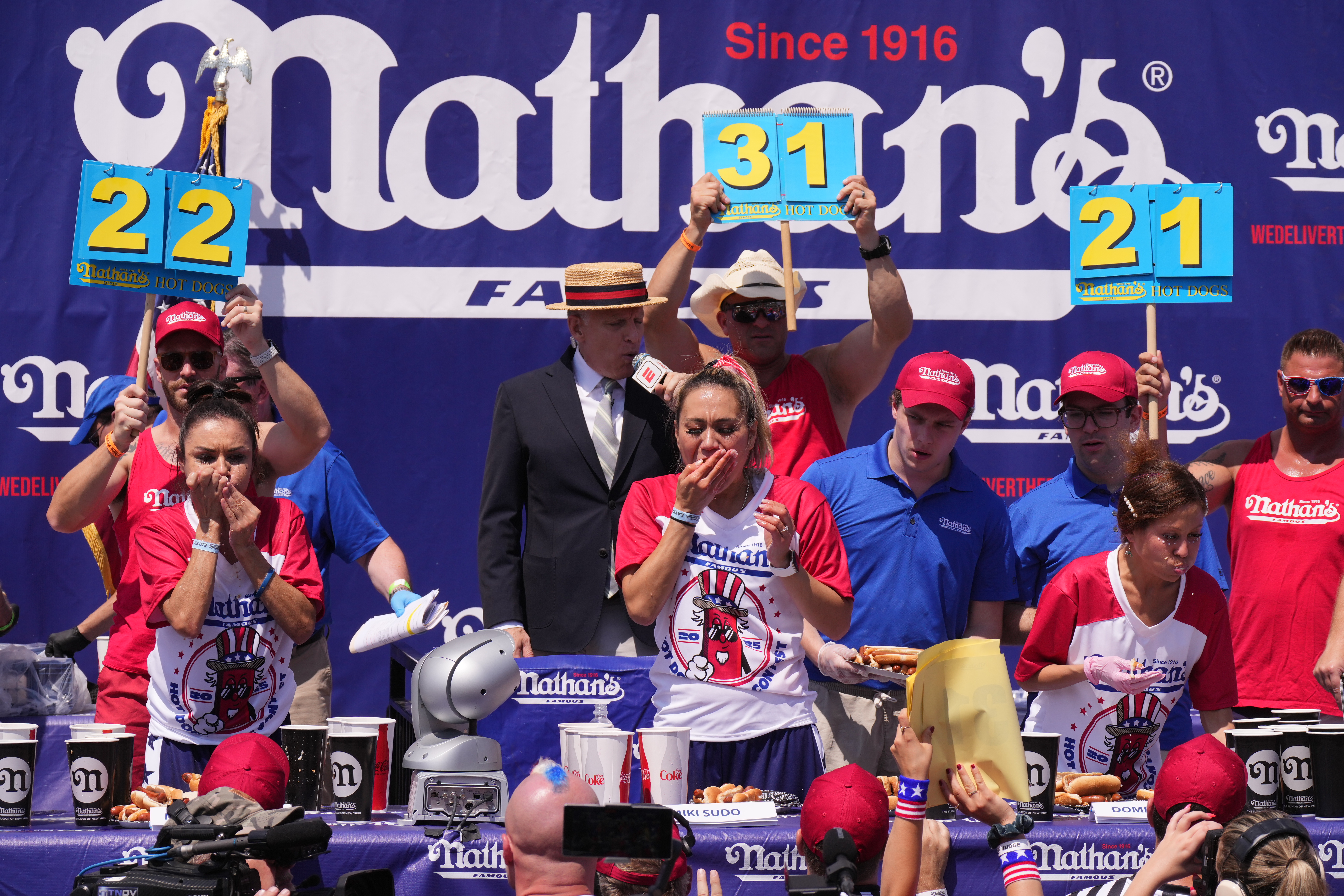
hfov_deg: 14.7
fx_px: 5226
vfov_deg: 9.8
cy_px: 448
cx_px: 672
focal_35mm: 140
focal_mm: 140
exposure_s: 1/1000
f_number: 10
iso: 400
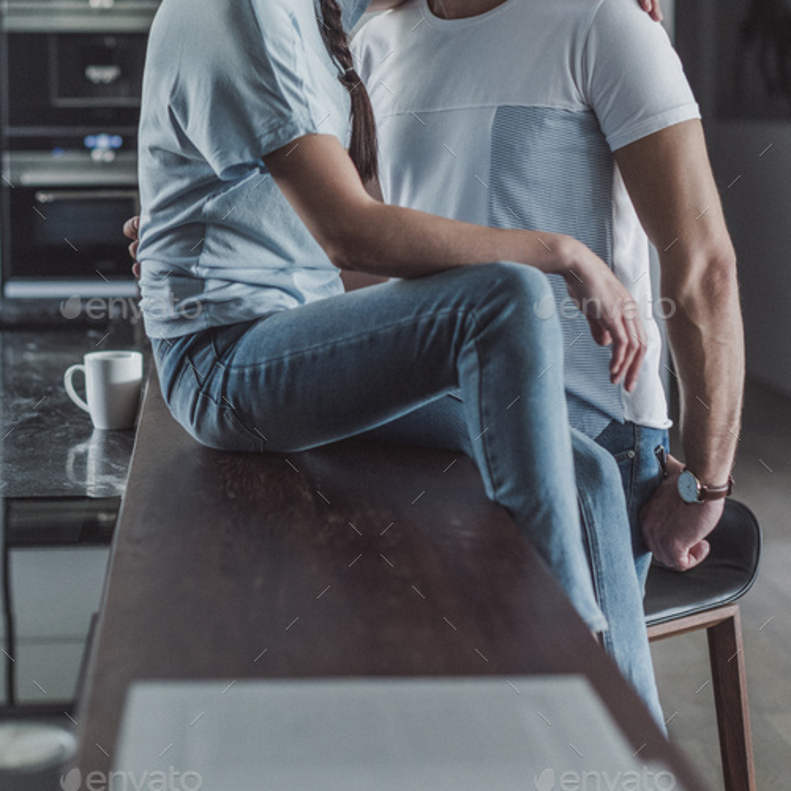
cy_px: 295
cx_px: 363
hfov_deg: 23.1
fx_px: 1939
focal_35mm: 75
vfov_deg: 23.0
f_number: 2.2
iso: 1000
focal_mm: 50
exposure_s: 1/250
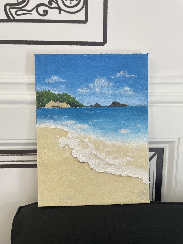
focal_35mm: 26
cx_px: 92
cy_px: 122
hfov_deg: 53.1
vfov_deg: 67.3
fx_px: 183
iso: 80
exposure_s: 1/60
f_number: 1.6
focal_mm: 4.2
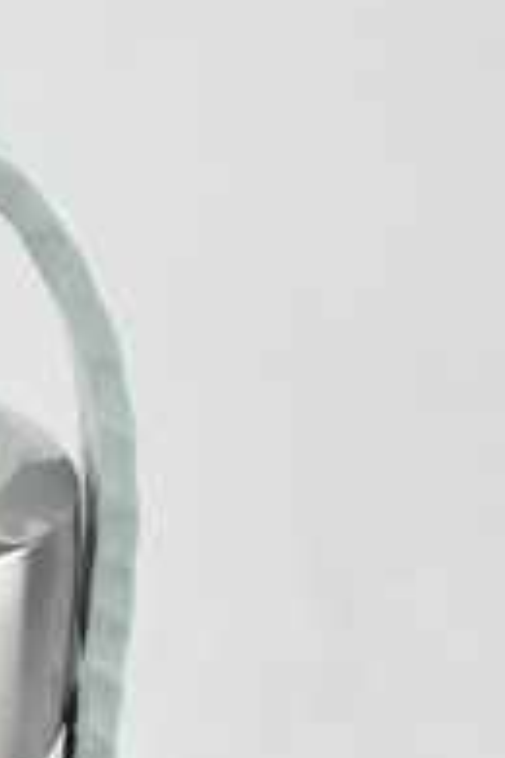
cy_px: 859
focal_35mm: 209
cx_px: -610
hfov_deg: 6.3
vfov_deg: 9.7
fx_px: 4397
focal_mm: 34
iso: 800
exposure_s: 1/50
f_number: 8
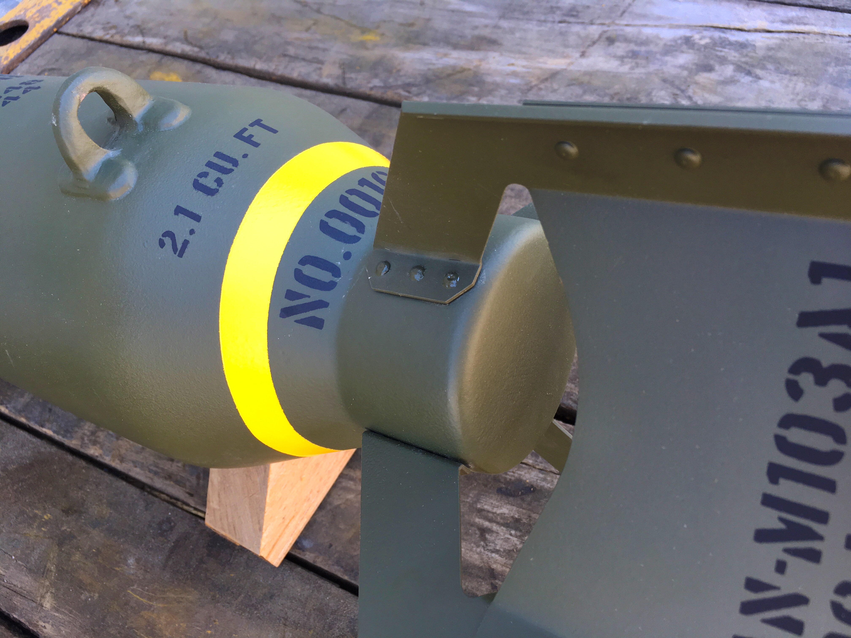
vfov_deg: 48.2
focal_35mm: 29
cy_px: 319
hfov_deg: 61.7
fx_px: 713
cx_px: 426
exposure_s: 1/60
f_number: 2.2
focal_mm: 4.15
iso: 25
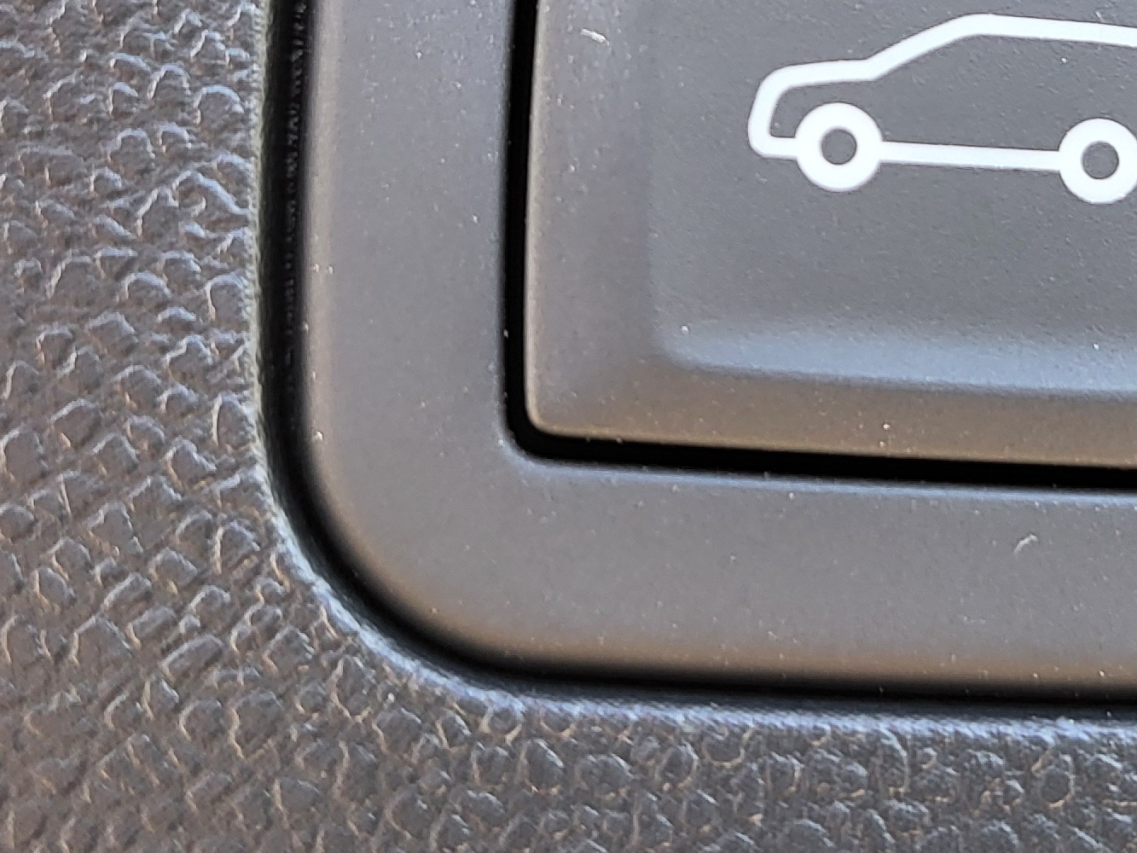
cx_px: 839
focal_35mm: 78
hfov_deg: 24.8
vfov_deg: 18.7
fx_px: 2562
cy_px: 169
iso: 100
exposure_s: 1/120
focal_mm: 5.4
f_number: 1.8
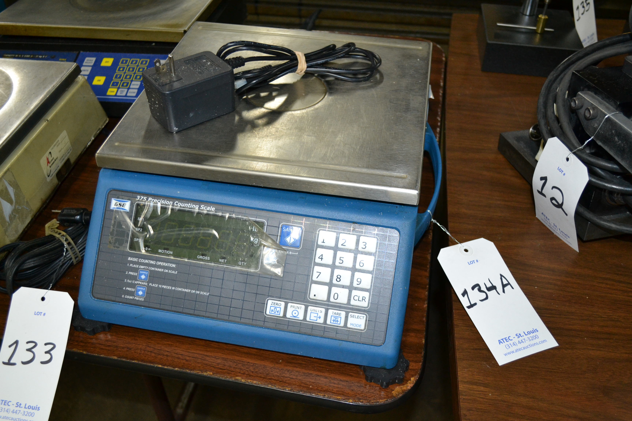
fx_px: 632
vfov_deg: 36.9
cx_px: 316
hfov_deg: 53.1
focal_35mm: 36
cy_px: 210
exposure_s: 1/60
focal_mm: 24
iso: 1000
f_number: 4
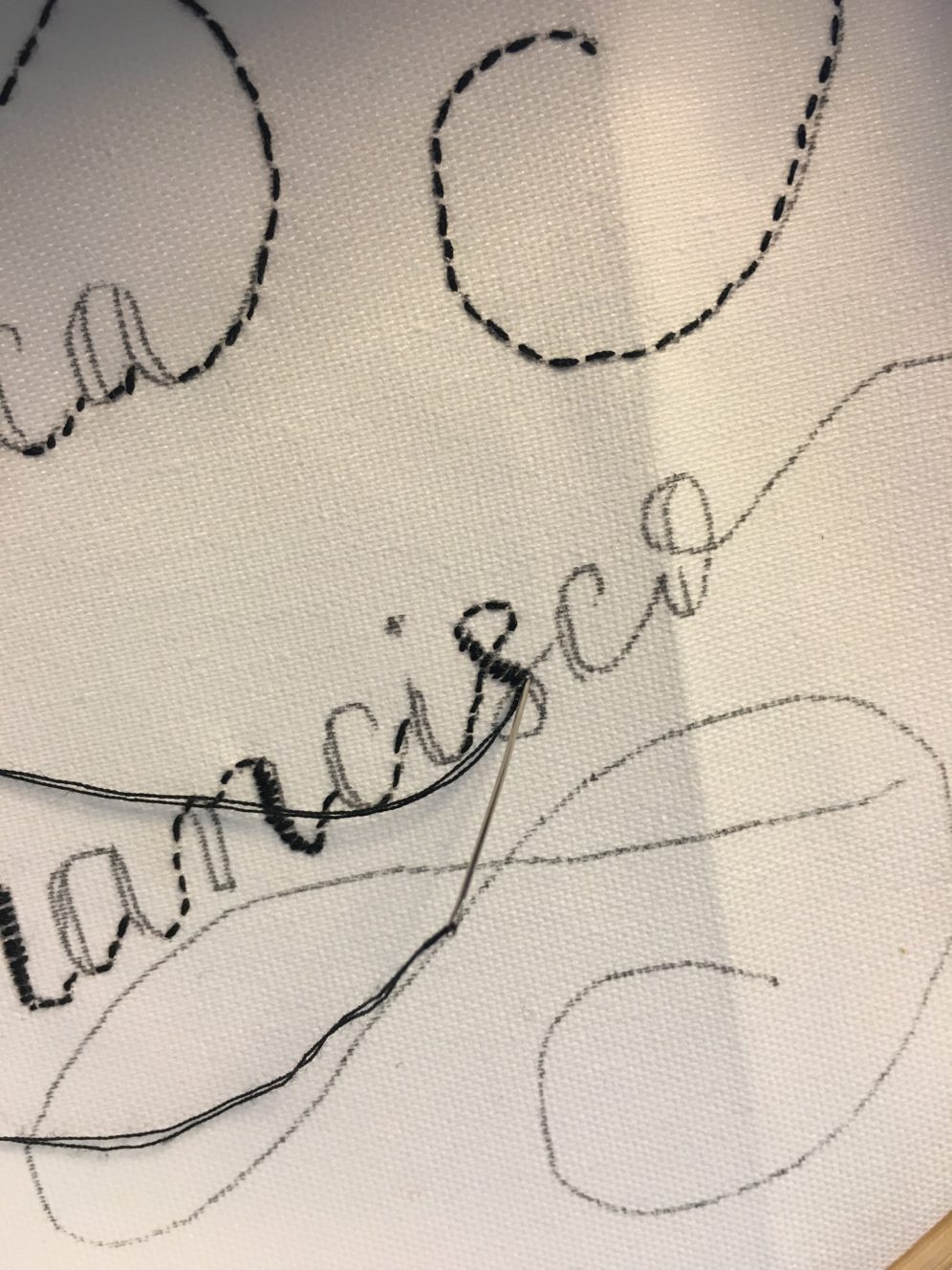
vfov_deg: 61.7
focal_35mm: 29
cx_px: 476
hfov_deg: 48.2
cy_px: 635
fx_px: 1063
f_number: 2.2
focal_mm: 4.15
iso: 64
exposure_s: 1/30
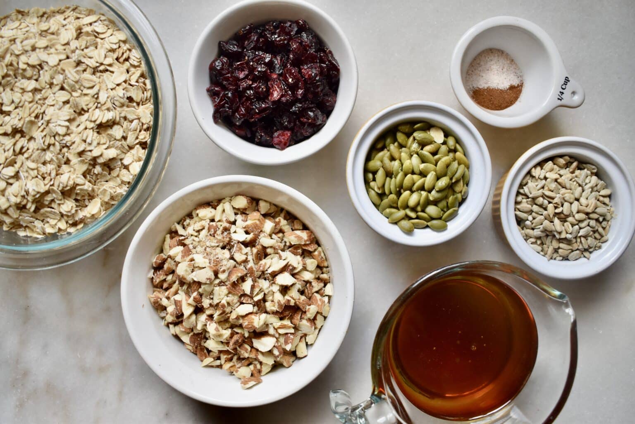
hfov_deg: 59.5
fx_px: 556
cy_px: 212
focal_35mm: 32
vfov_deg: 41.7
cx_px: 318
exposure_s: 1/100
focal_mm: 21
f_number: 3.8
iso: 640
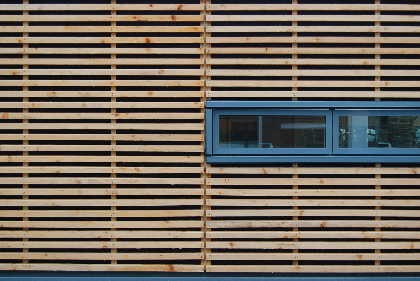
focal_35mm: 57
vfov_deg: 23.8
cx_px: 210
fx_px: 666
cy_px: 140
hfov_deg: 35.0
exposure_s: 1/125
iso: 320
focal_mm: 38
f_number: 5.6
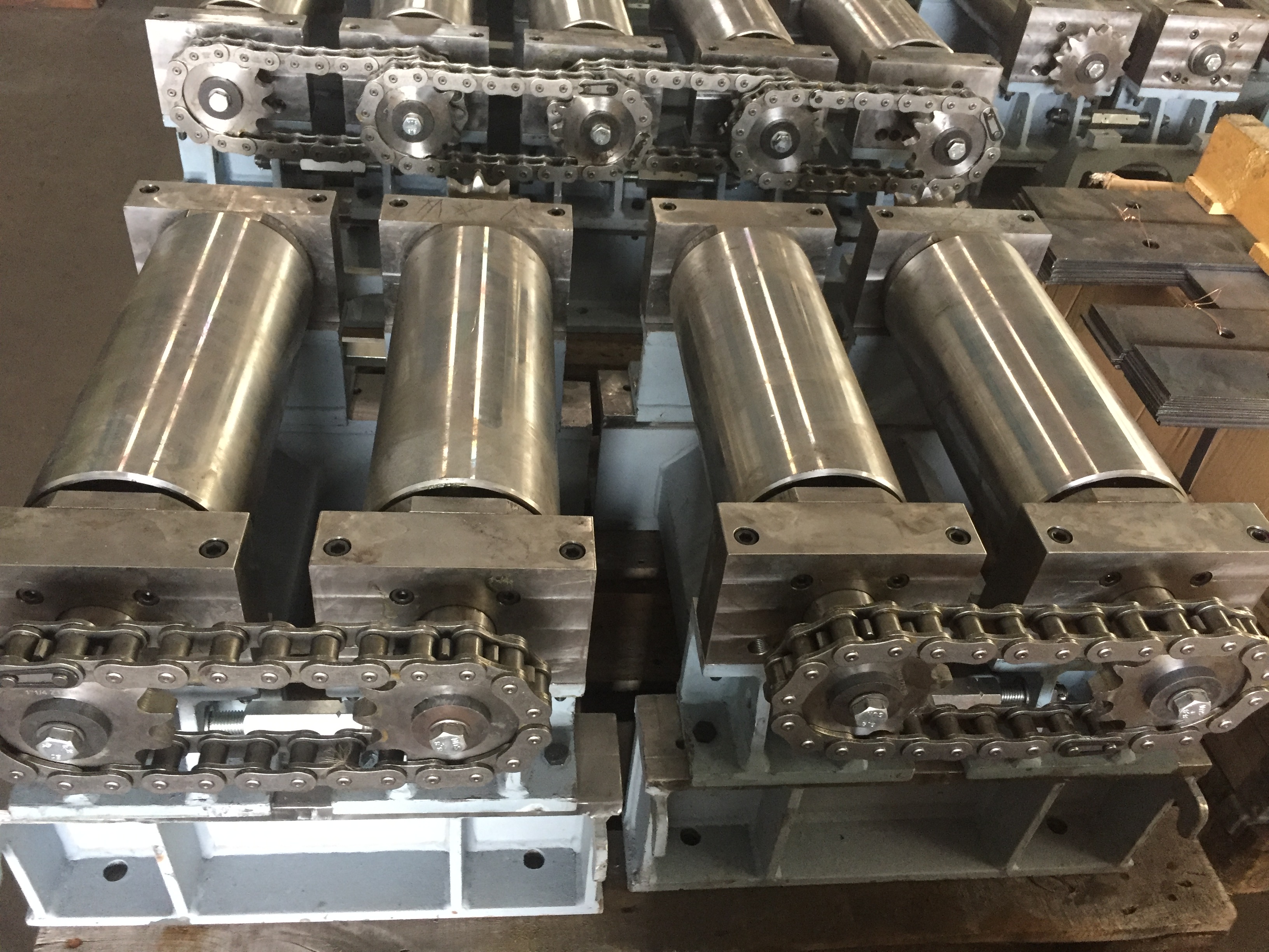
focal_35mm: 29
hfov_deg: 61.7
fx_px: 1063
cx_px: 634
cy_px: 476
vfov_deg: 48.2
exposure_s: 1/33
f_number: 2.2
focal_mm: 4.15
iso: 250
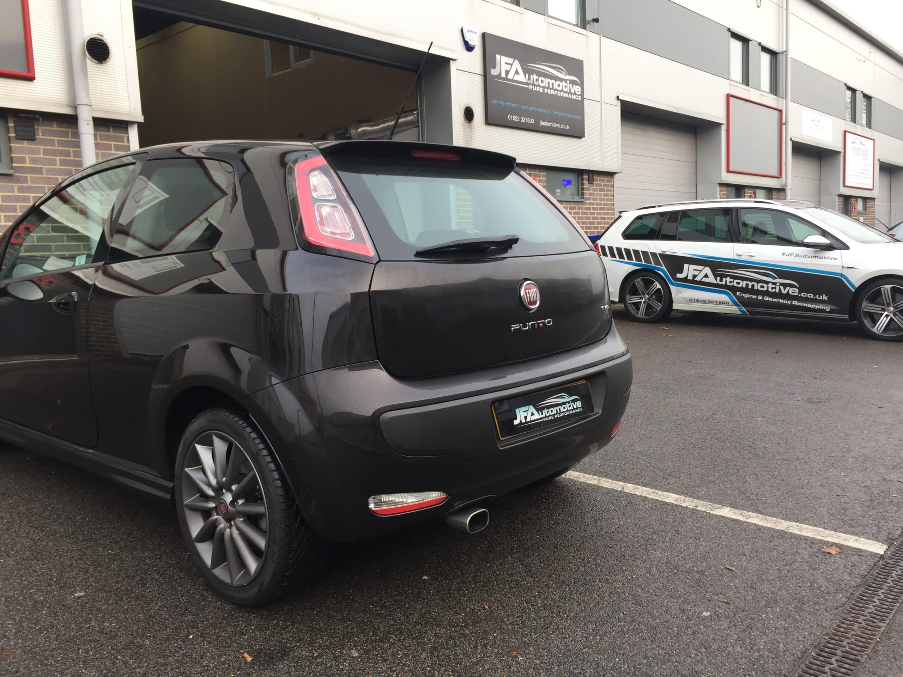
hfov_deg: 61.7
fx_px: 756
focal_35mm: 29
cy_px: 338
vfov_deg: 48.2
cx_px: 452
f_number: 2.2
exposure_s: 1/122
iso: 32
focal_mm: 4.15
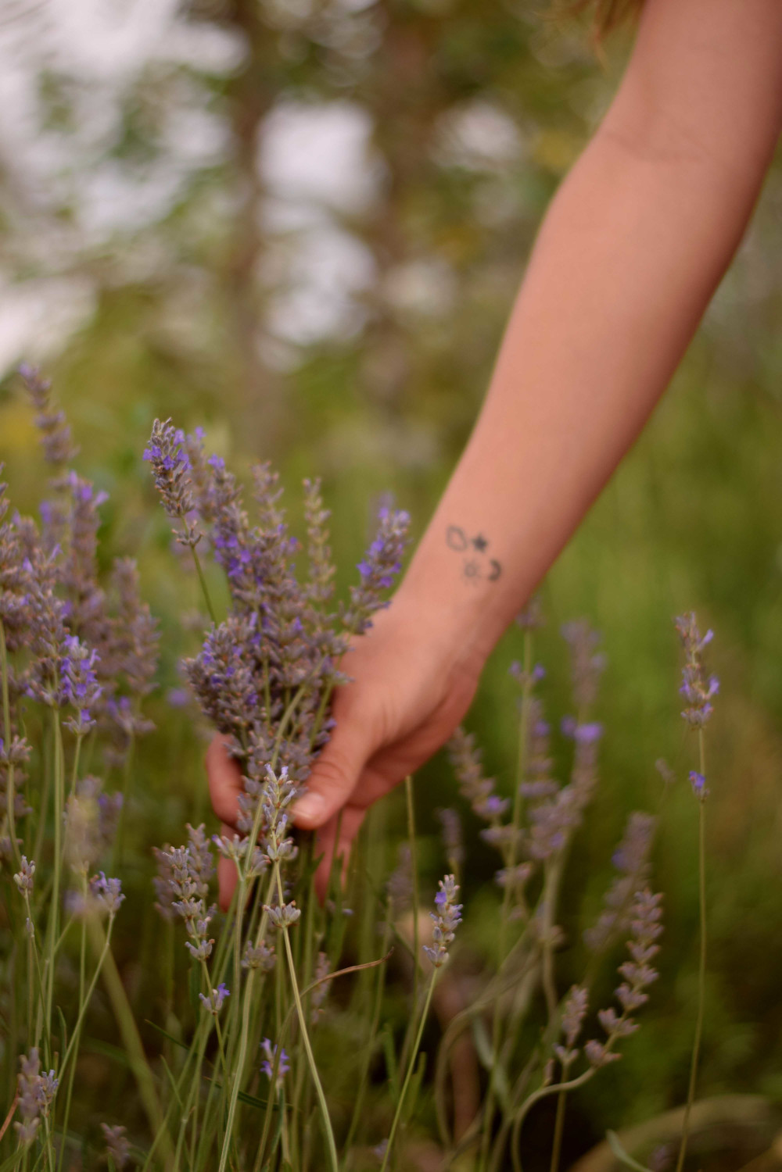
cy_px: 586
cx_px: 391
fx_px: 2444
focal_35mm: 75
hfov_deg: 18.2
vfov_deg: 27.0
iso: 200
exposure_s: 1/1600
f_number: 1.8
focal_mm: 50
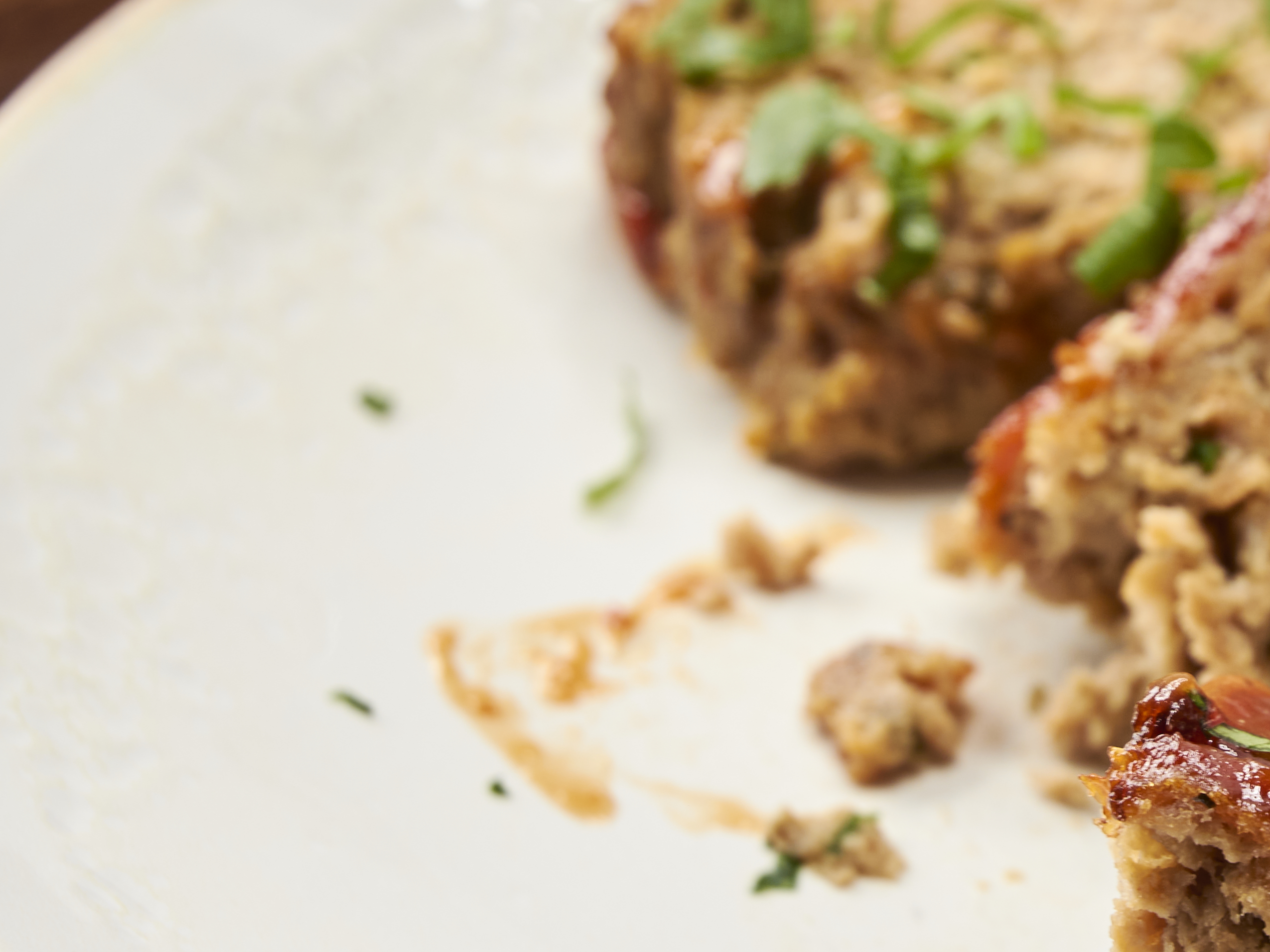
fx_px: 8585
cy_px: 505
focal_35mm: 234
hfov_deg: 8.4
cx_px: 1309
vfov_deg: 6.4
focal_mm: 70
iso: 100
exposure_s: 1/100
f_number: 8
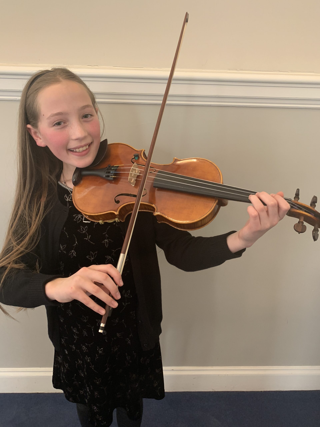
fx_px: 320
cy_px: 214
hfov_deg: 53.1
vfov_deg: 67.3
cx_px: 160
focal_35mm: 26
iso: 250
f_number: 1.8
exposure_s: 1/40
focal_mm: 4.25
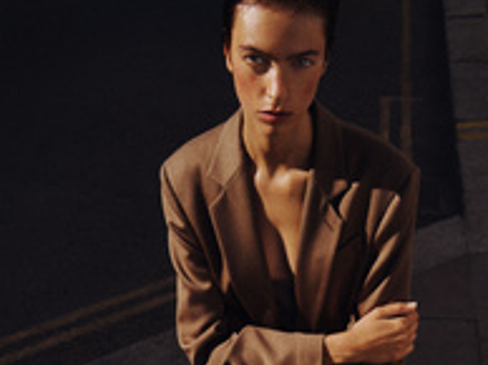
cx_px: 210
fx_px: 718
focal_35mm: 51
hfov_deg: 37.5
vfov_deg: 23.4
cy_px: 534
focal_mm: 20
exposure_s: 1/400
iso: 125
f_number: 4
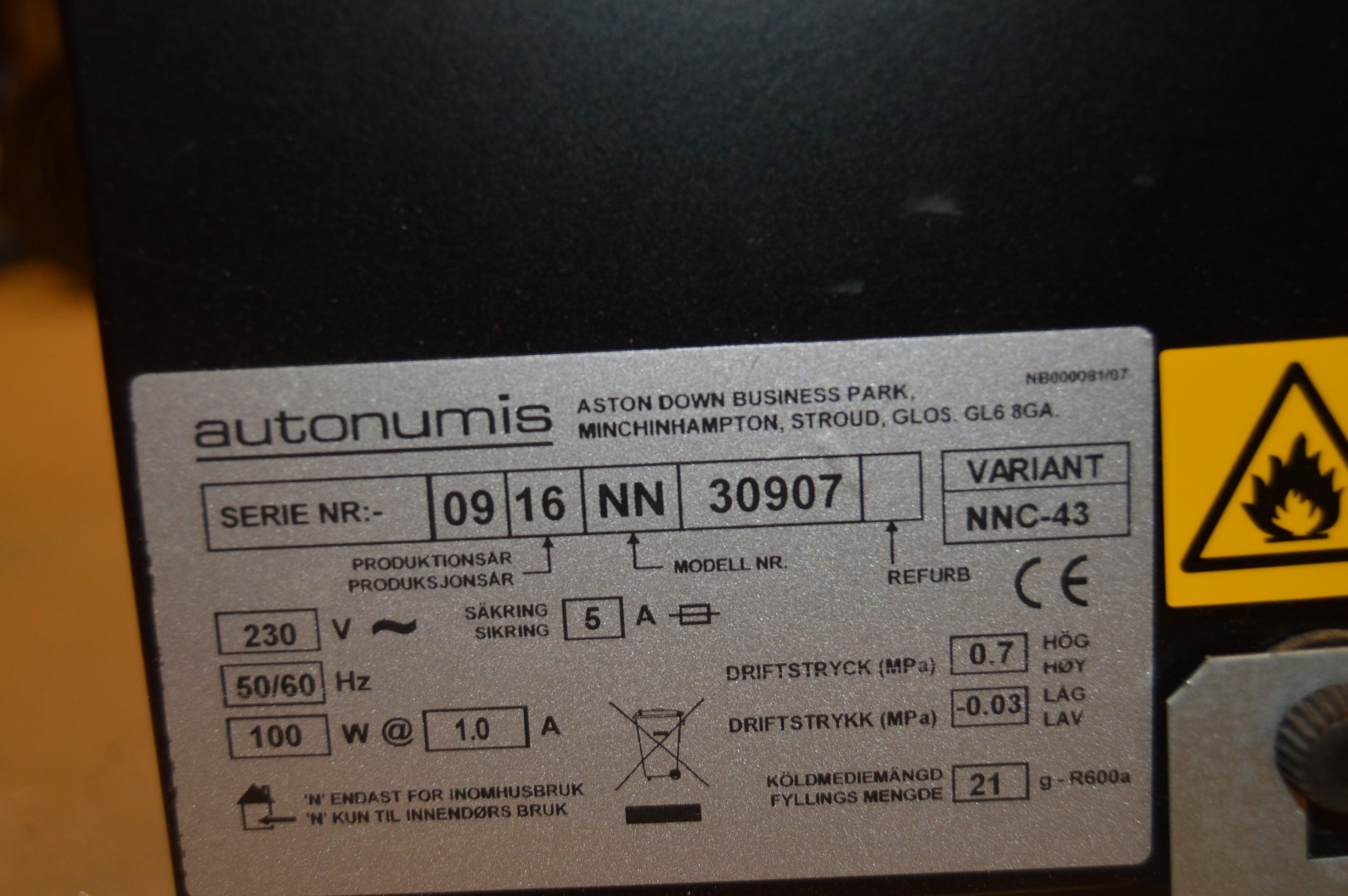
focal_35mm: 51
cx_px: 674
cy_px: 448
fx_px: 1908
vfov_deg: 26.4
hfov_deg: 38.9
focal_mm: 34
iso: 640
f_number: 4.5
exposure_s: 1/60
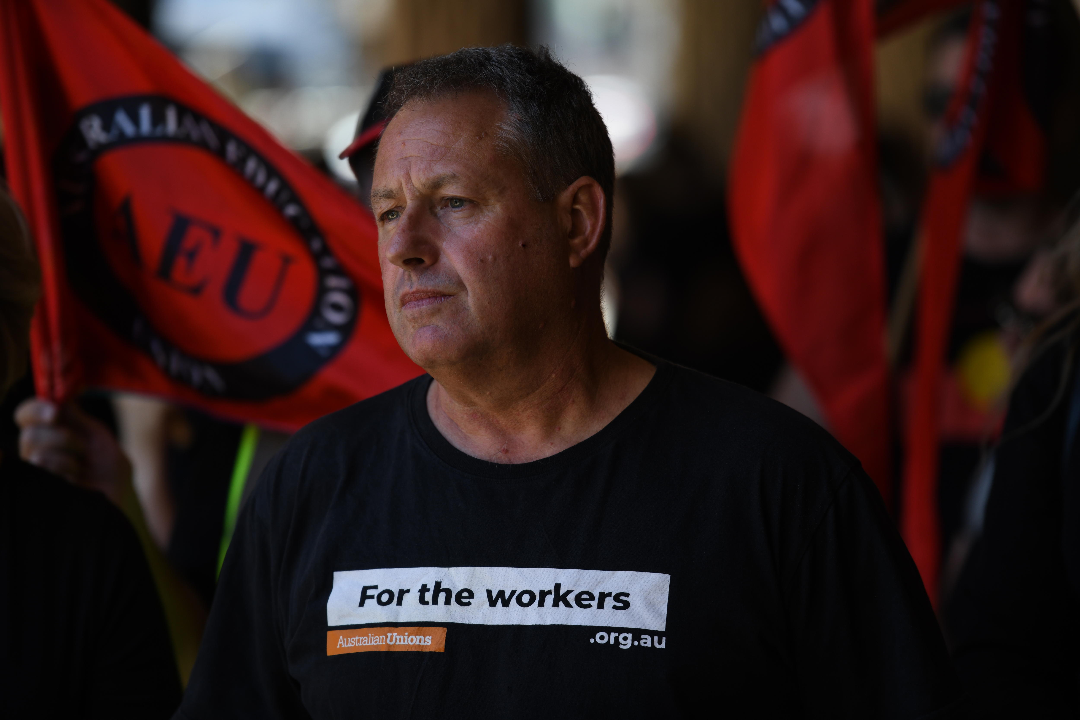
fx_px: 5249
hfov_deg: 11.7
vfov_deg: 7.8
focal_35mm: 175
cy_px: 360
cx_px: 540
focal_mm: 175
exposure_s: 1/800
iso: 320
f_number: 2.8
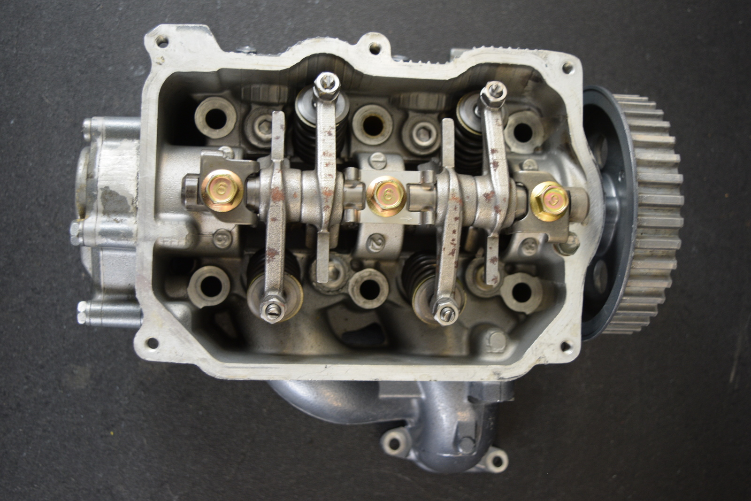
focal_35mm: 44
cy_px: 250
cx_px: 376
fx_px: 907
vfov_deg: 30.9
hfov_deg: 45.0
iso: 400
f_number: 5
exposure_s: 1/100
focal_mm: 29
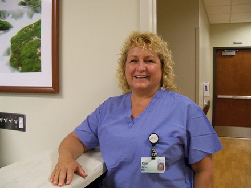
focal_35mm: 35
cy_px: 94
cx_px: 126
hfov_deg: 52.6
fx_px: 254
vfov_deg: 40.7
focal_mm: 6.2
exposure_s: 1/40
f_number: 3.5
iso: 500
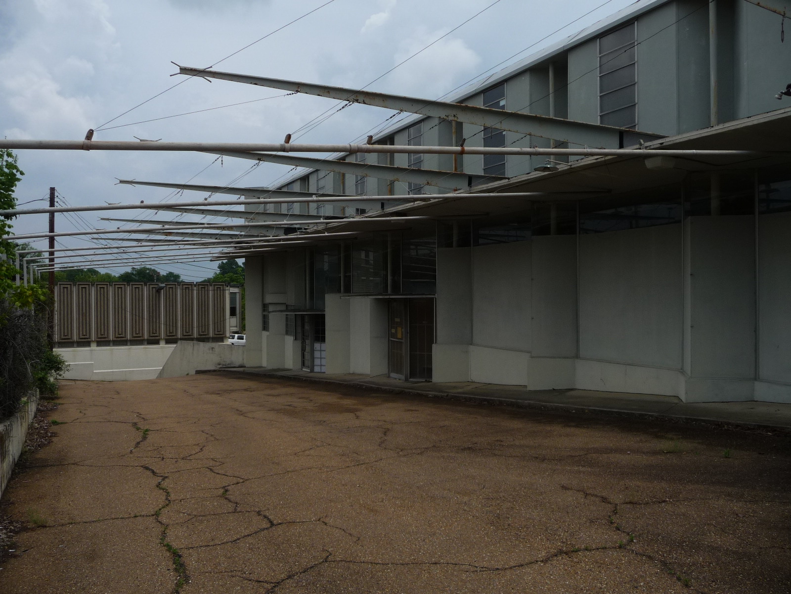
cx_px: 396
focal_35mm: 28
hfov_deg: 63.4
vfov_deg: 49.7
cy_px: 297
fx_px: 640
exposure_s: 1/500
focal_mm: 4.7
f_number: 8
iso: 100
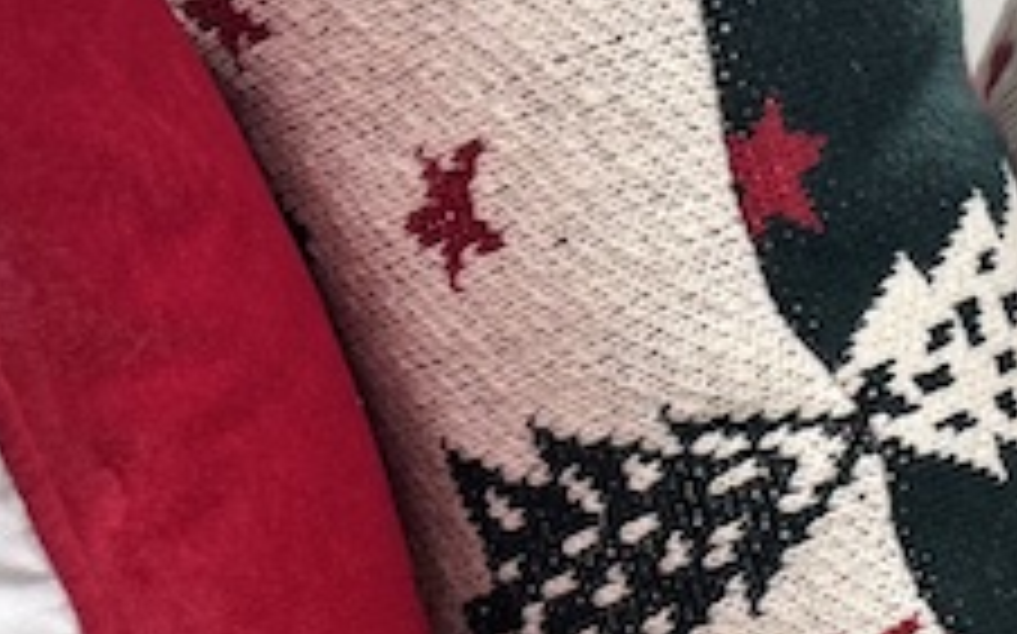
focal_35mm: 135
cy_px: 1610
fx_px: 3740
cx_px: 873
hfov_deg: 15.3
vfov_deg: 8.7
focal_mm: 6.76
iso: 200
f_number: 1.78
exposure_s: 1/120
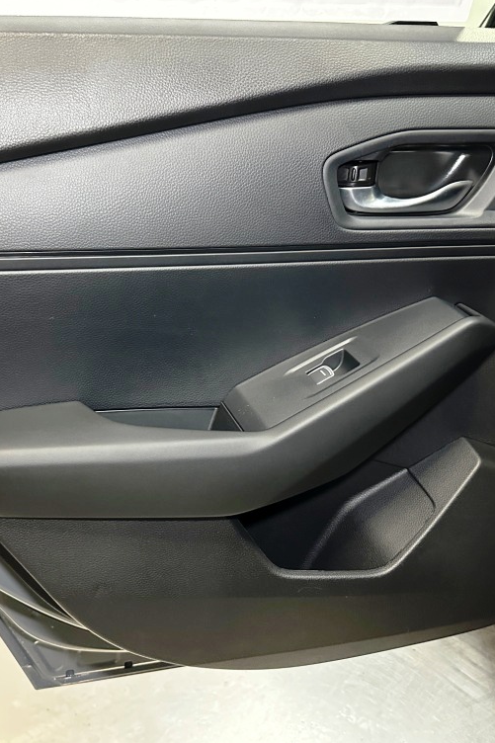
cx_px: 172
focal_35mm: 34
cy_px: 373
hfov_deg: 38.5
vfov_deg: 55.8
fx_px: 702
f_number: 1.78
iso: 800
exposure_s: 1/40
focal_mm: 6.86
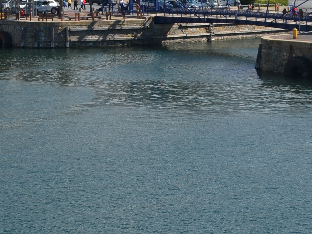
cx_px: -61
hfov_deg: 11.5
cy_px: -96
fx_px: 1522
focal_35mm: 169
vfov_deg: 8.6
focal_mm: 29
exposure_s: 1/320
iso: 100
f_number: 9
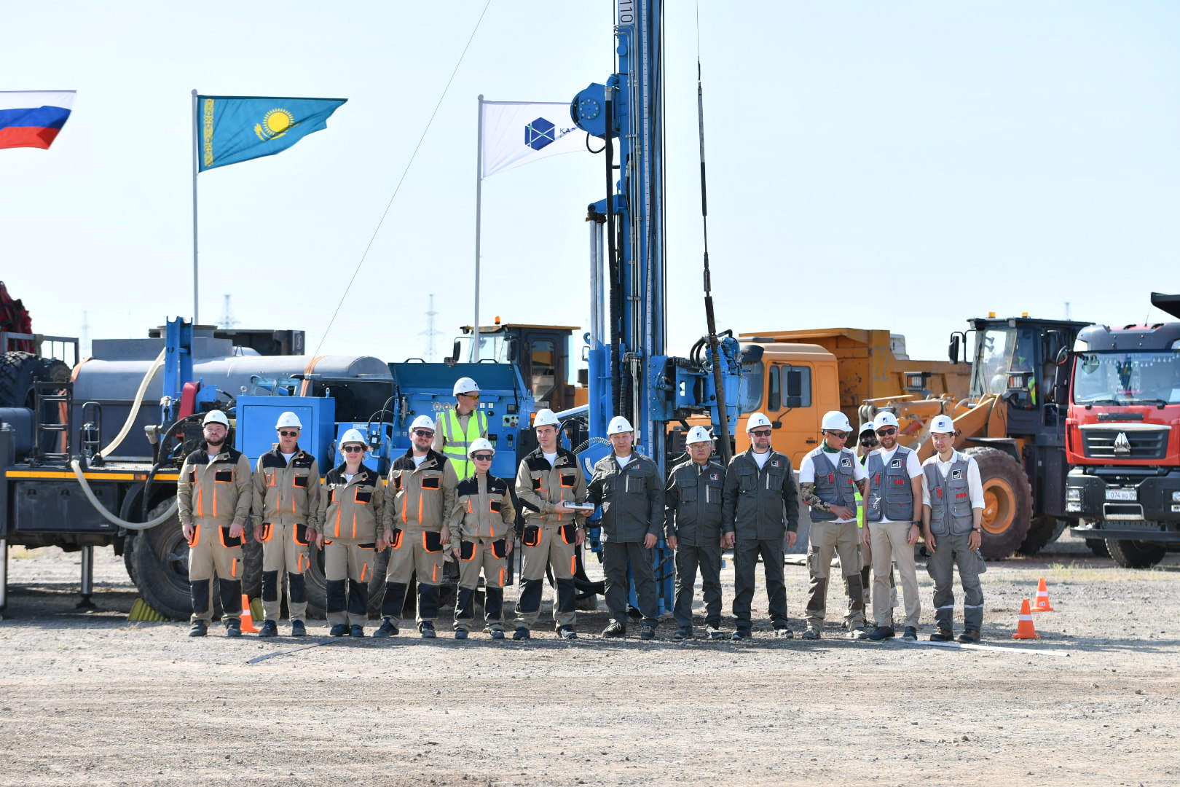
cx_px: 590
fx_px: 3441
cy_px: 394
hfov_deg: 19.5
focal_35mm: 105
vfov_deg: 13.0
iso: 100
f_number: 3.2
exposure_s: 1/1600
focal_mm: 70
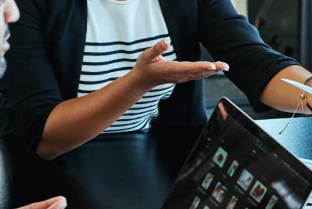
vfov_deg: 7.2
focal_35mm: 191
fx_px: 1656
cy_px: 156
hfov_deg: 10.5
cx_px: 410
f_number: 2.8
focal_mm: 50
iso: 200
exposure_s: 1/250
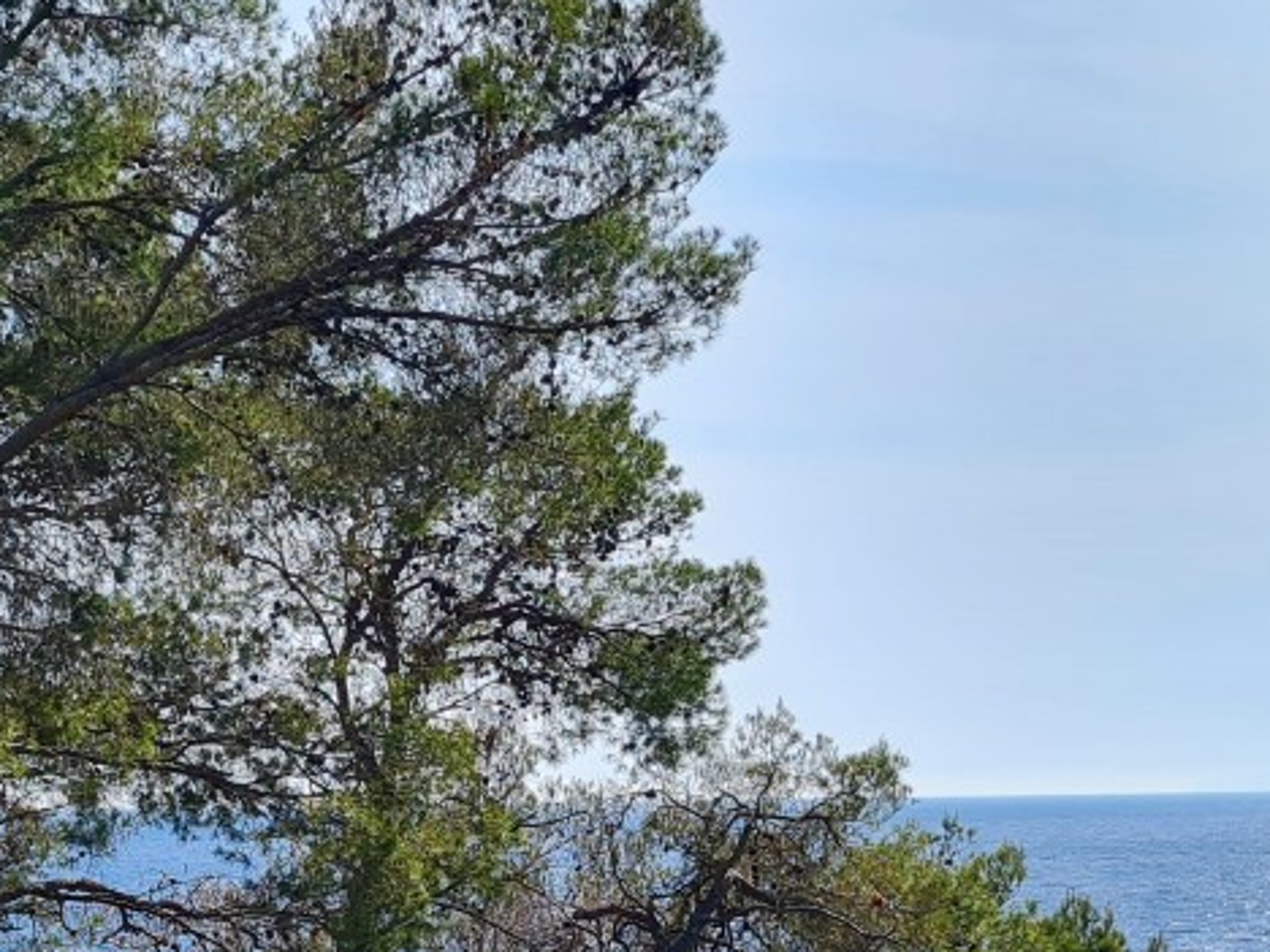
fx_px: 2935
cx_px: 269
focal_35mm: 80
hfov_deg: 24.1
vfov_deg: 17.5
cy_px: 1155
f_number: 1.8
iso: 50
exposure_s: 1/2568
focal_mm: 5.4
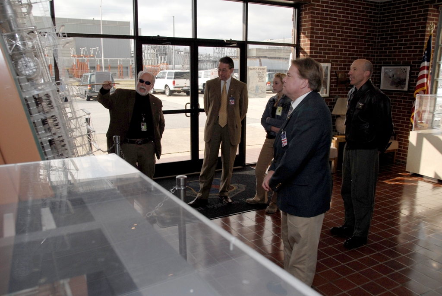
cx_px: 221
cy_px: 148
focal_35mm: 30
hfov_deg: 61.9
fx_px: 369
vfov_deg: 43.7
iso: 500
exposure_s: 1/800
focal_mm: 20
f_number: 5.6
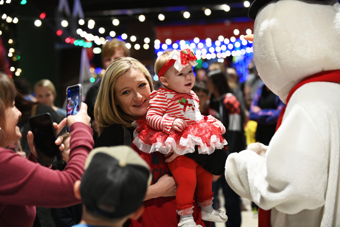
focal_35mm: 80
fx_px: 755
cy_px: 114
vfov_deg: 17.1
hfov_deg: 25.4
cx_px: 170
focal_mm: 80
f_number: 3.5
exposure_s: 1/125
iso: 2500
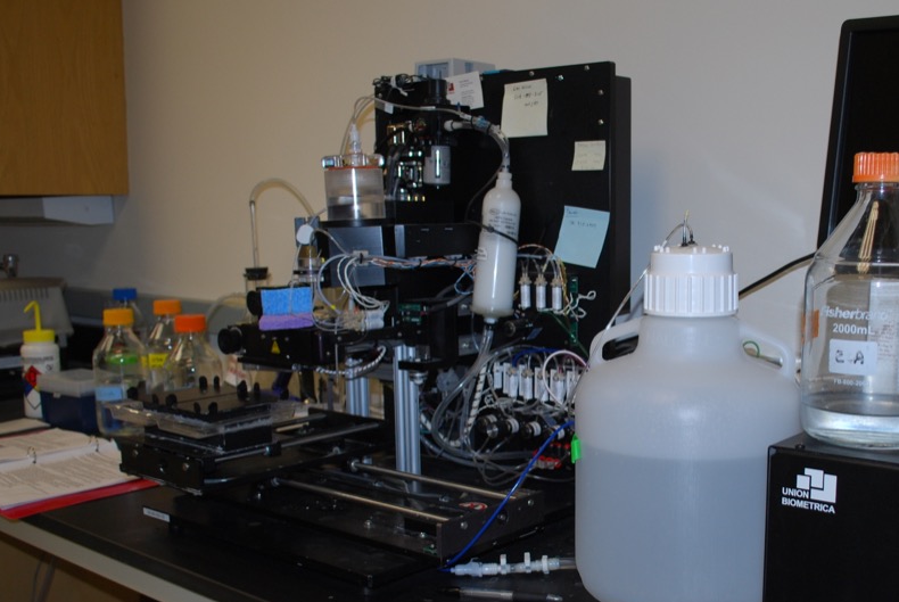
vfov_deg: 32.6
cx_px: 592
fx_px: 1025
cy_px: 375
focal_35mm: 41
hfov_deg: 46.7
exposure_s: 1/60
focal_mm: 18
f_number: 3.5
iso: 200
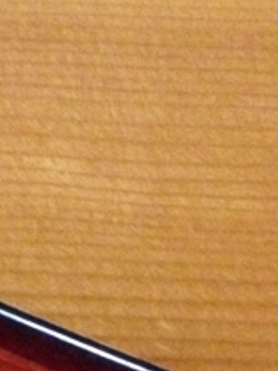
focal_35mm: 127
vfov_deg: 15.2
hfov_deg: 11.6
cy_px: 0
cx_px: 280
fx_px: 1360
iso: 800
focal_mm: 4.12
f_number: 2.4
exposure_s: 1/17
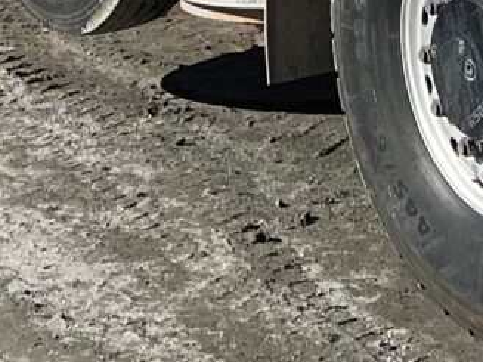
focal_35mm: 163
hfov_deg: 12.1
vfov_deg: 8.1
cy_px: -643
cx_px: 306
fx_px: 2274
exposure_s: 1/10309
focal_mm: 5.7
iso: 50
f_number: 1.5
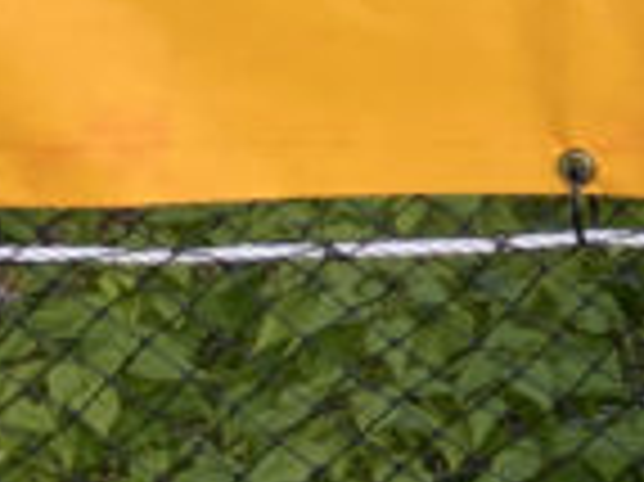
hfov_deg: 11.1
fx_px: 2602
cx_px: 1693
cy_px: -23
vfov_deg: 10.5
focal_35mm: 140
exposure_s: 1/310
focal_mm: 4.25
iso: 25
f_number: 1.8
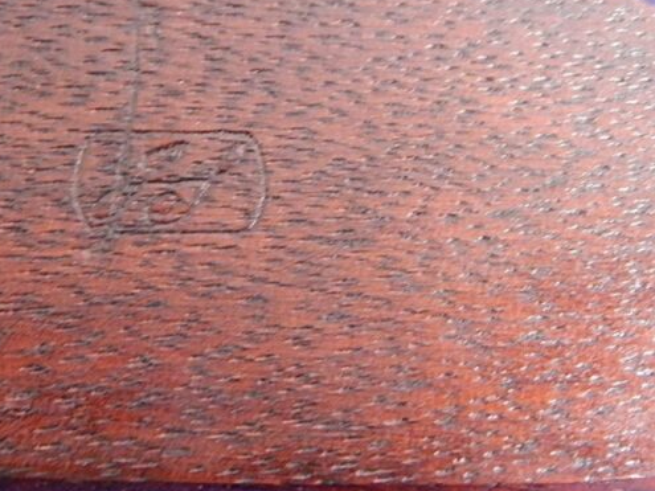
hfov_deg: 21.9
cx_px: 212
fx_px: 1684
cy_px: 155
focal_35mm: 89
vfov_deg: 16.5
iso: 800
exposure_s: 1/8
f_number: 3.6
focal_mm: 7.7
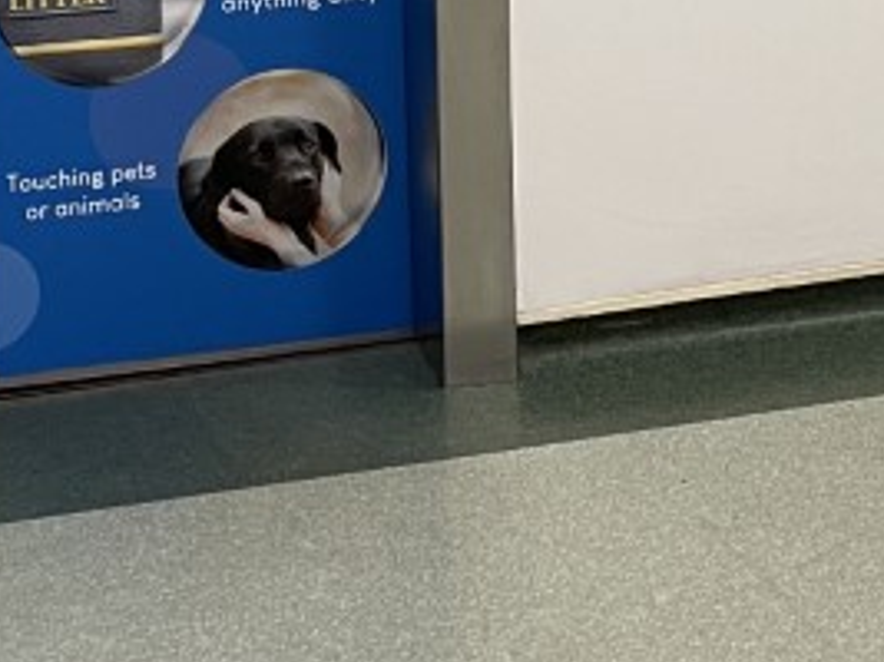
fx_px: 2987
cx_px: 937
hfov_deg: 16.4
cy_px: -367
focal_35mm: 117
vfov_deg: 12.0
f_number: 1.6
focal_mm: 5.1
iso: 80
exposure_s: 1/50
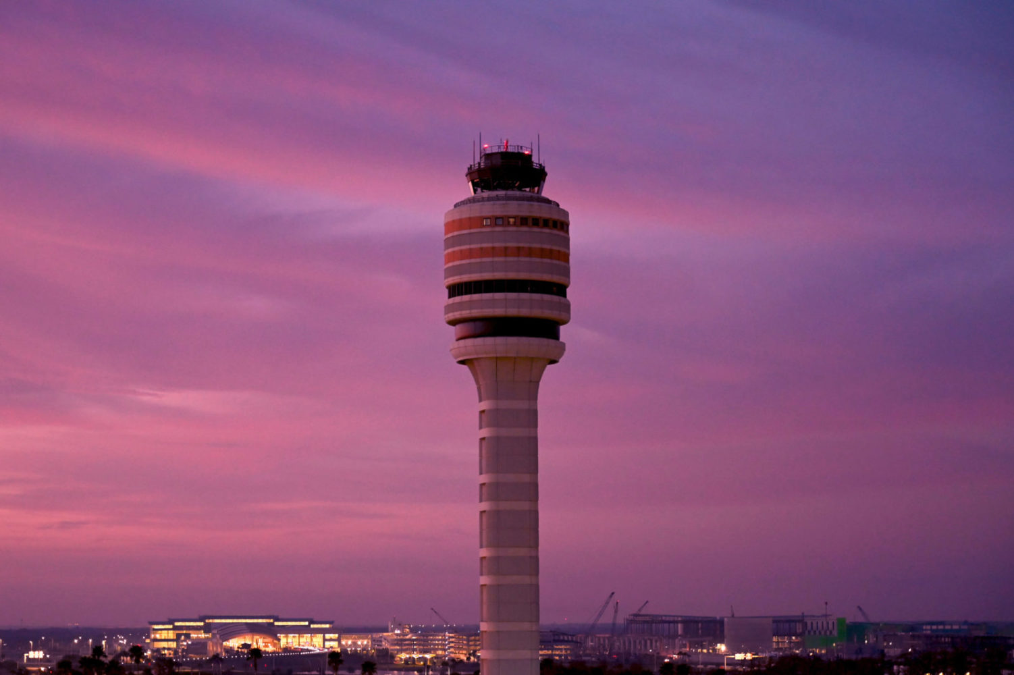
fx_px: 1971
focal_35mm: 70
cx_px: 507
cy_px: 338
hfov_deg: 28.9
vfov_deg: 19.4
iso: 4000
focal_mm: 70
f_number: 4
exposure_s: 1/60
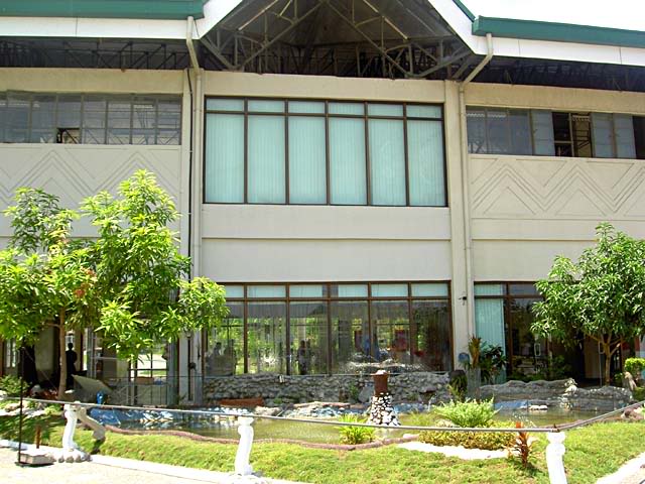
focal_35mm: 39
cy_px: 242
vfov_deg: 36.8
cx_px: 322
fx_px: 727
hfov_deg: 47.9
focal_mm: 8
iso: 50
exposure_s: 1/250
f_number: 4.7
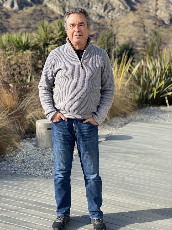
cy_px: 115
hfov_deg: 28.0
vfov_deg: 36.8
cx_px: 86
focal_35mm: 52
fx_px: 345
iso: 20
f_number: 2
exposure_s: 1/470
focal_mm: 6
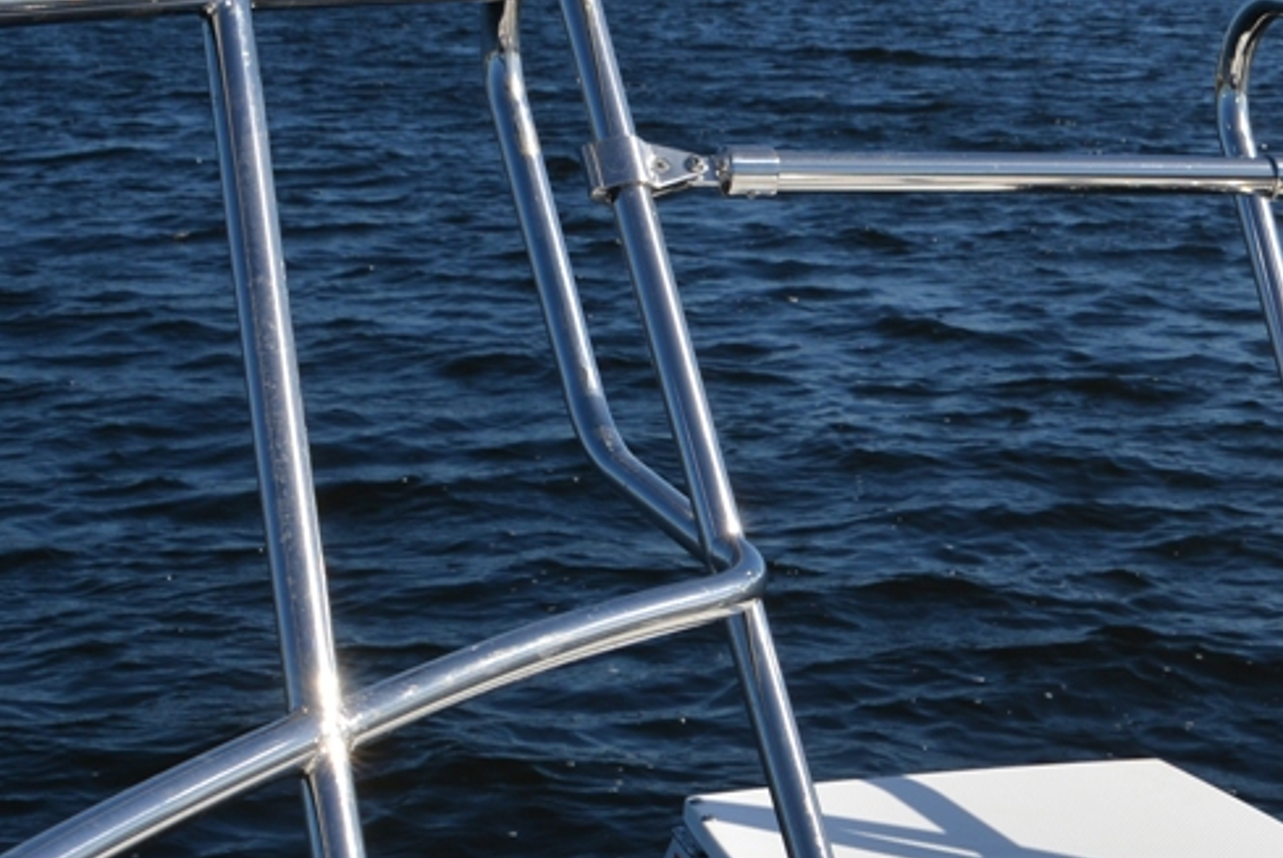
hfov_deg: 23.1
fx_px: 2961
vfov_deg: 16.2
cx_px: 1372
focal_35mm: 83
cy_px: 842
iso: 200
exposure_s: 1/500
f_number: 11
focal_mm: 27
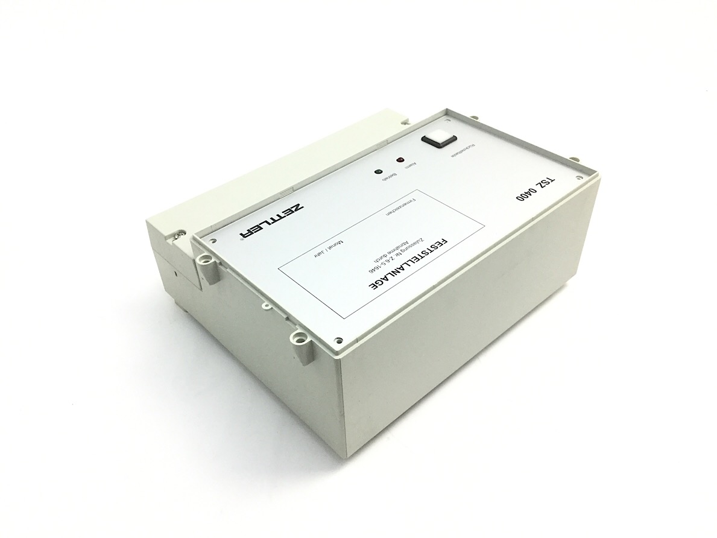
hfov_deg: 58.3
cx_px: 358
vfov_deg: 45.4
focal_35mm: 31
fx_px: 642
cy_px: 269
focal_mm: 3.3
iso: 50
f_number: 2.4
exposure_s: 1/33
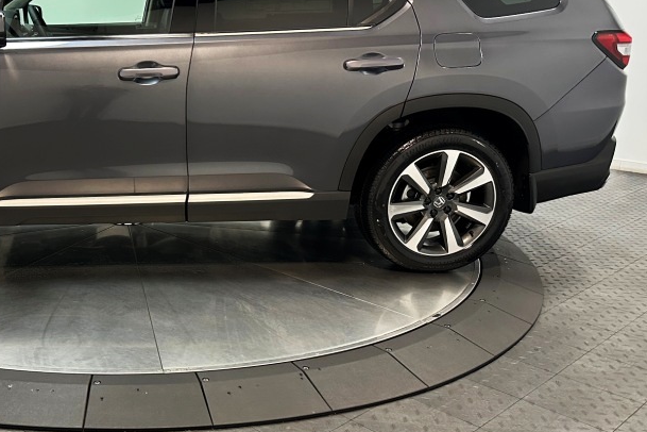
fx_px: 755
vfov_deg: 31.9
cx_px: 141
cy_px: 227
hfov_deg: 44.4
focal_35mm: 42
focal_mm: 6.86
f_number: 1.78
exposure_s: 1/60
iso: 500
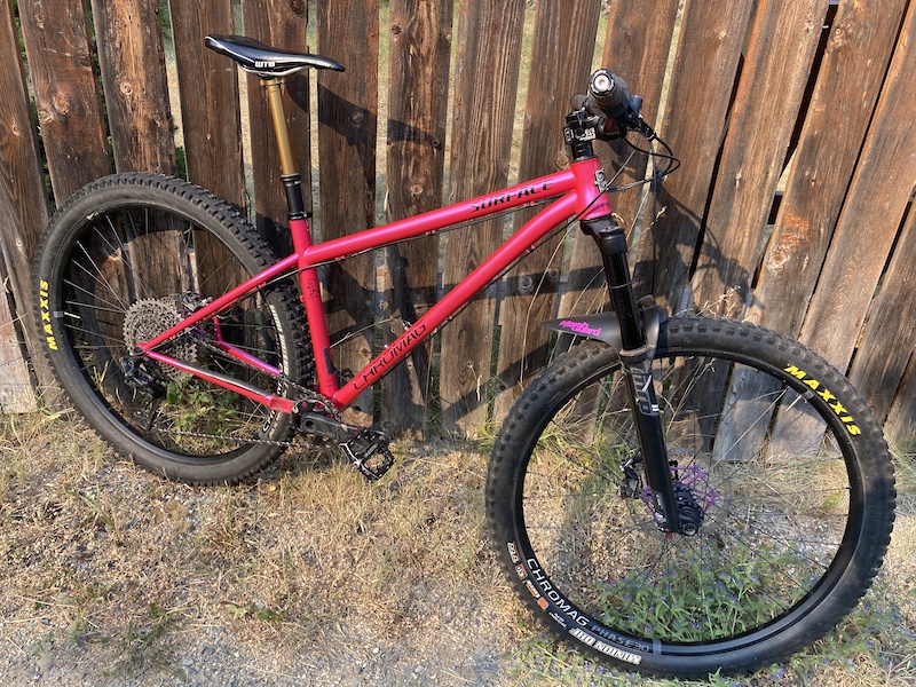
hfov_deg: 63.4
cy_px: 344
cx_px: 458
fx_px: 741
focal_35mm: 28
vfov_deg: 49.7
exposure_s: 1/378
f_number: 1.8
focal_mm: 3.99
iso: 20
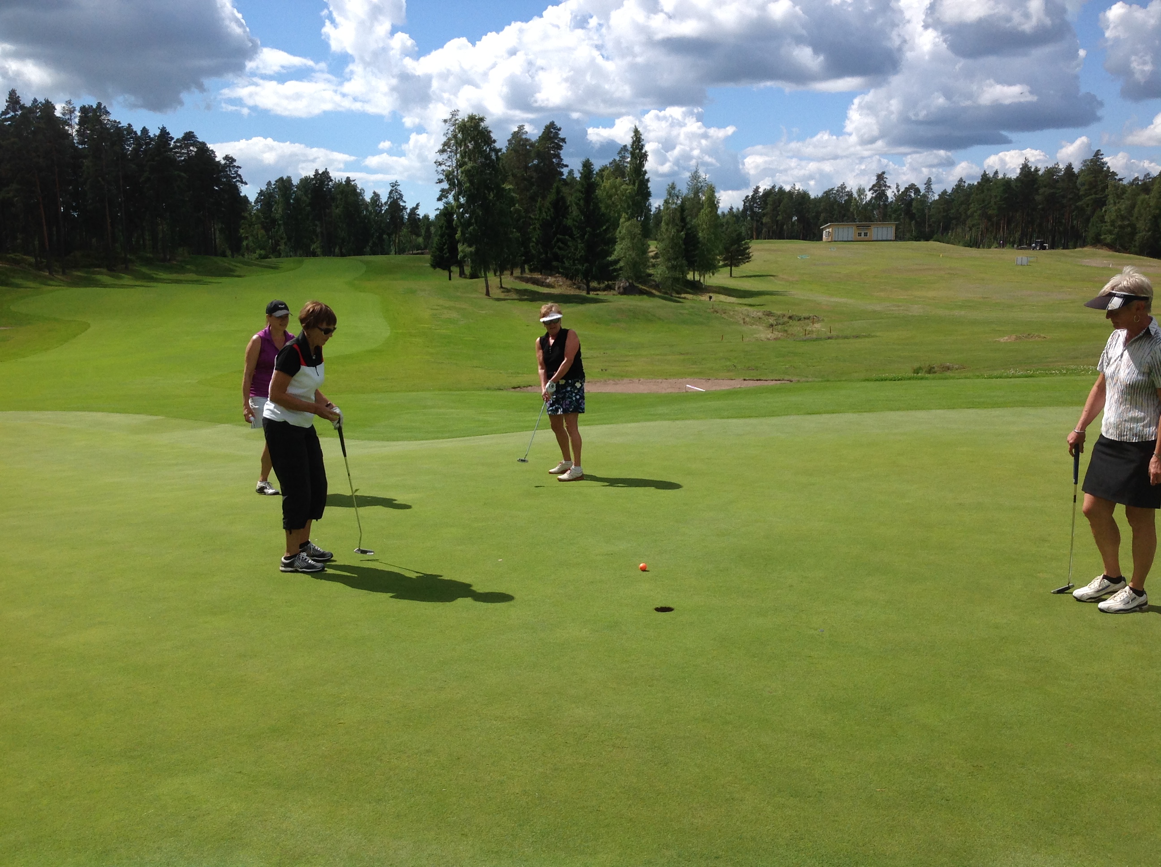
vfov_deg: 40.6
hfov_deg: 52.7
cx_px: 580
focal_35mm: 35
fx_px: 1172
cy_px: 434
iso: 50
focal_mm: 4.28
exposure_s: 1/3030
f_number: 2.4
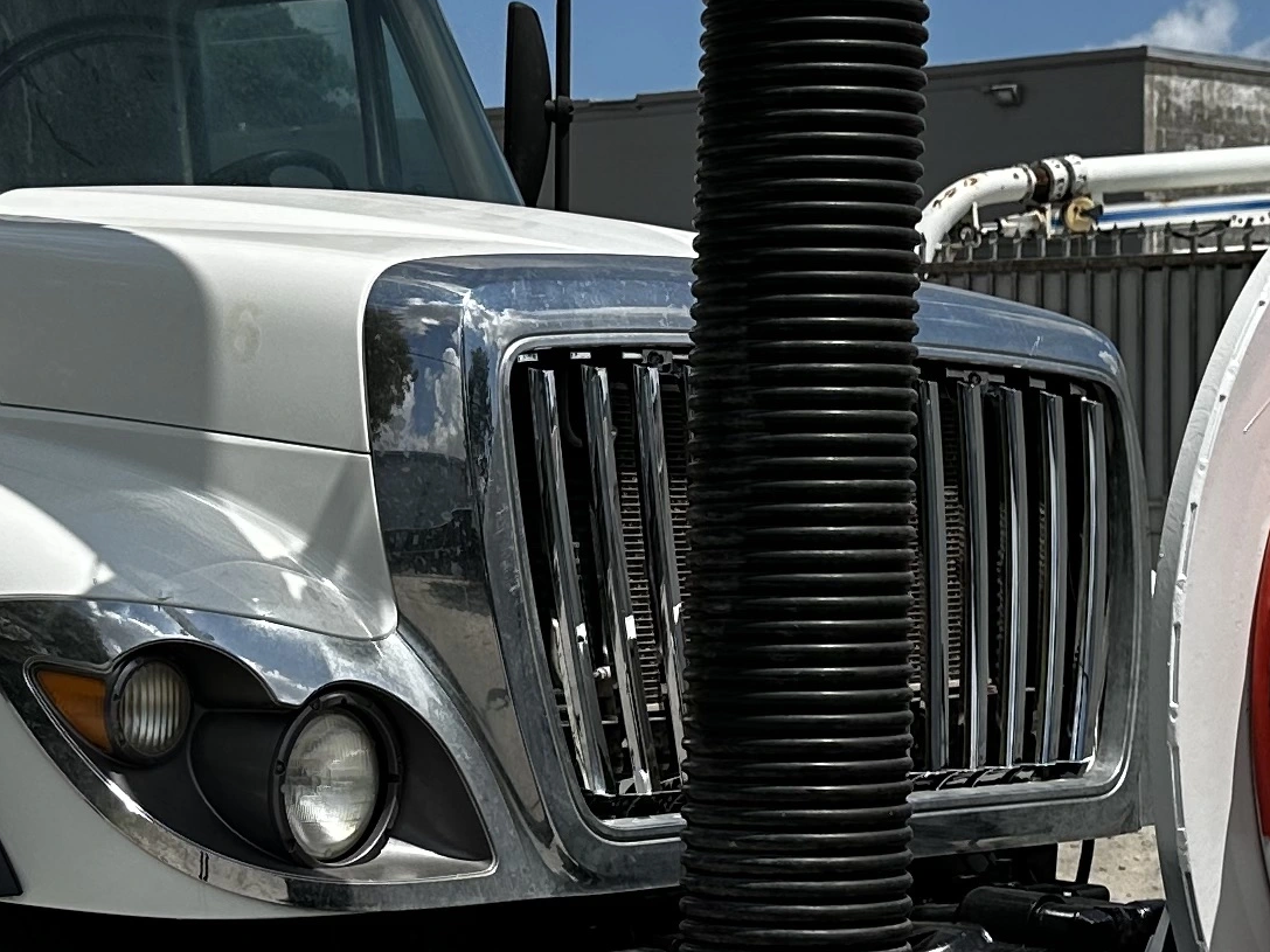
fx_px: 3265
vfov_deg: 16.6
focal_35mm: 89
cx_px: 317
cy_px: 336
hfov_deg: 21.8
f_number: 1.78
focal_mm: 6.86
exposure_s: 1/7042
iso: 80
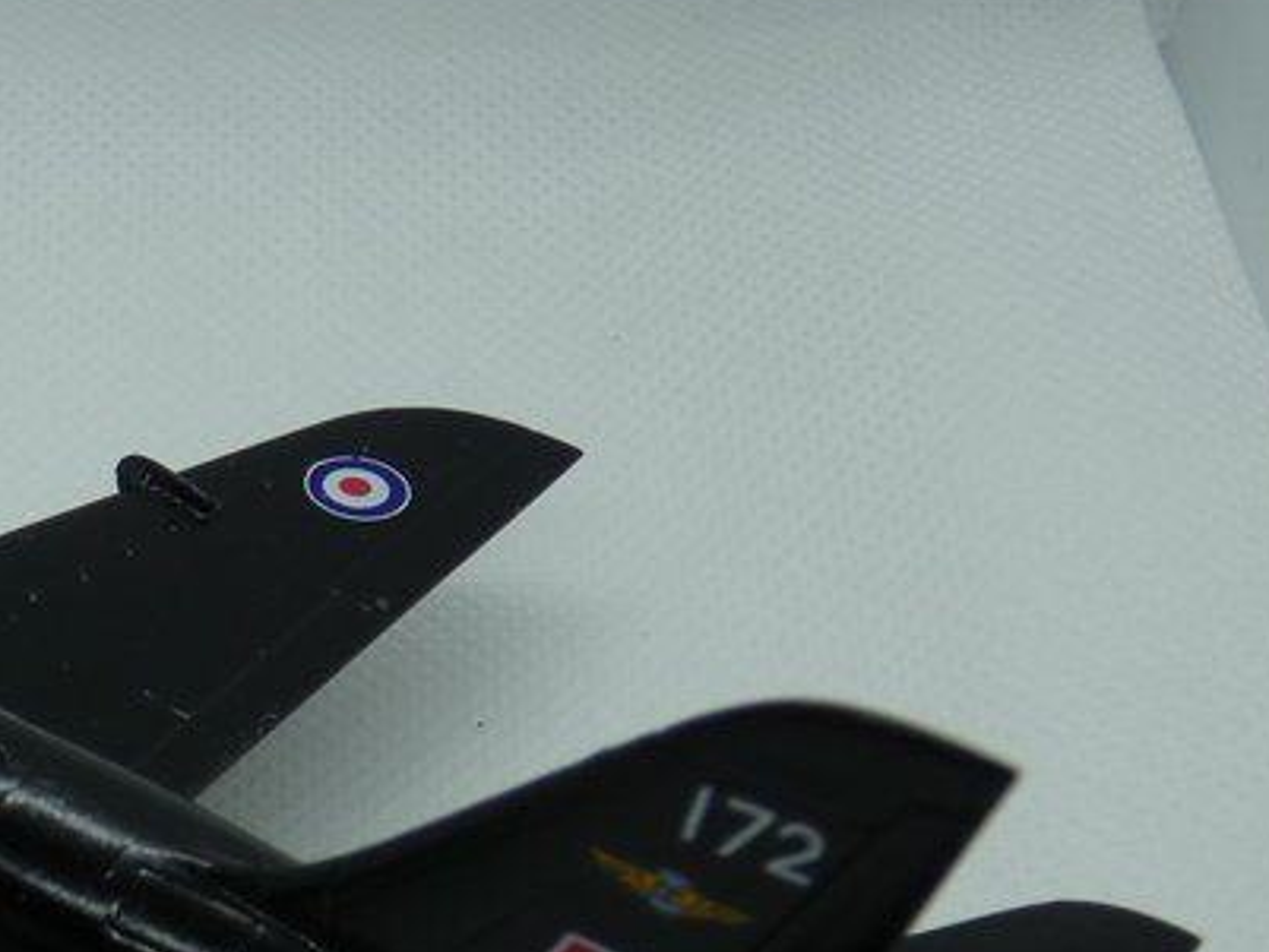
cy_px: 1116
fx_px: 3557
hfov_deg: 19.2
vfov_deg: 14.8
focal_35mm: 97
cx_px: -206
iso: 80
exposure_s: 1/200
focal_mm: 6.8
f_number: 3.5
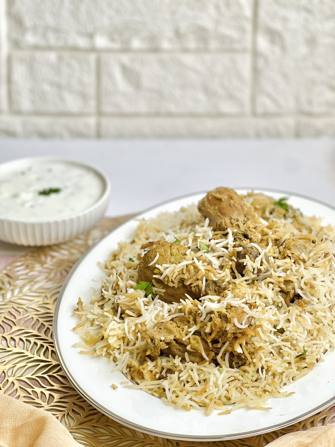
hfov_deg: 19.1
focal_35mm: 77
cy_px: 224
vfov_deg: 25.3
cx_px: 168
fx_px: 994
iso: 125
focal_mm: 9
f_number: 2.8
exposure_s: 1/121
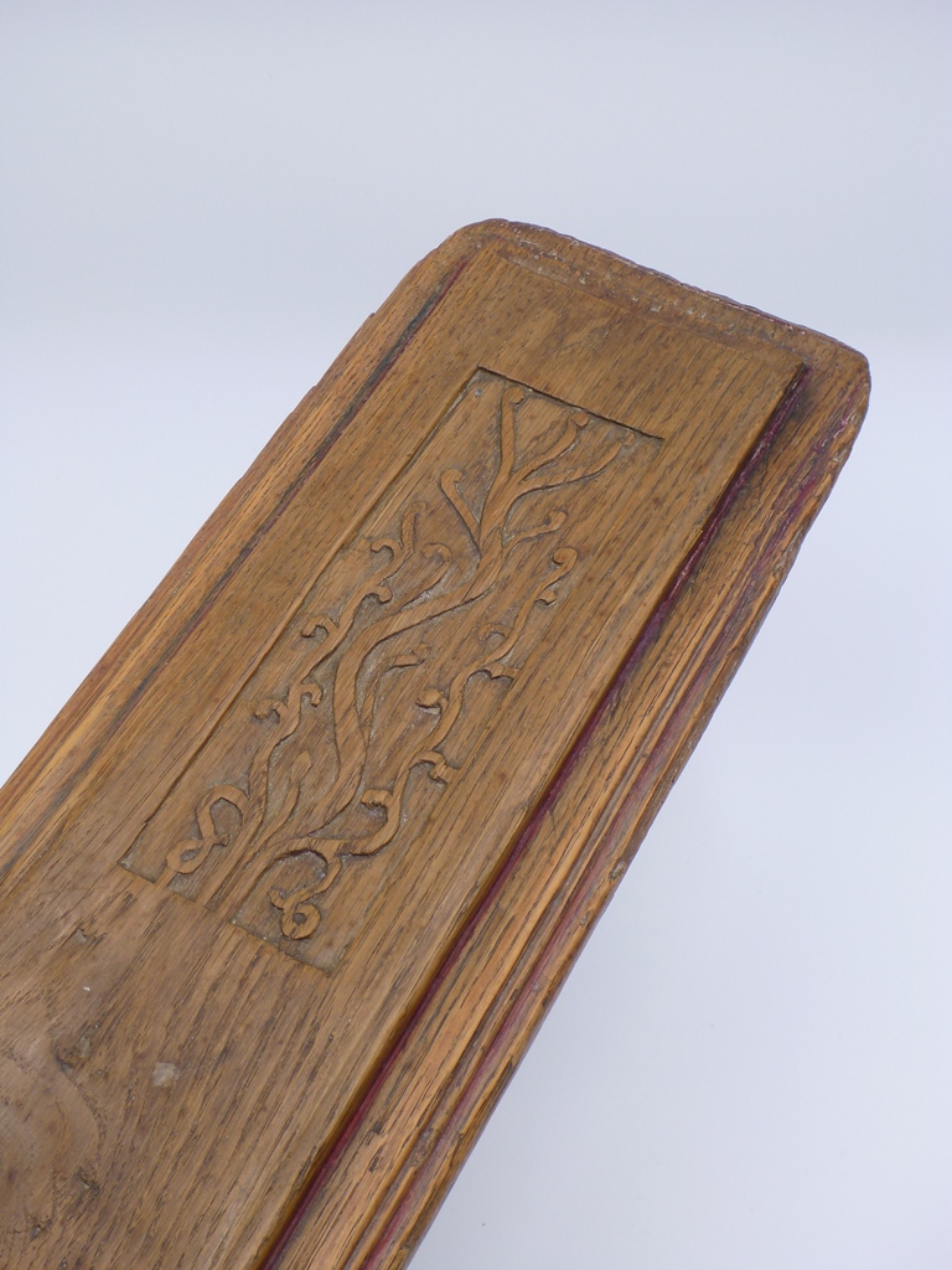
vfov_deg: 42.9
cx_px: 476
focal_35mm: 44
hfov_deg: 32.9
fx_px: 1613
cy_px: 635
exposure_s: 1/60
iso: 100
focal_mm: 7.8
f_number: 4.3
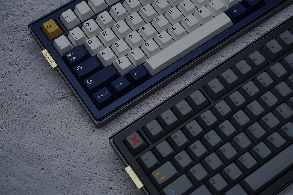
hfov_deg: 33.4
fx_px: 488
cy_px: 98
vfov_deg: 22.6
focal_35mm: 60
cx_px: 146
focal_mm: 60
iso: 100
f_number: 9
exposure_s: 1/60
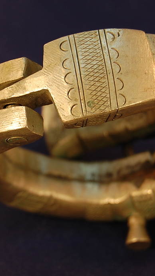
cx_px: 53
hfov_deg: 9.3
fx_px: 951
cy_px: 133
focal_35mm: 130
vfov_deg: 16.5
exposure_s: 1/60
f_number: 5.6
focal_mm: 52
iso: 400
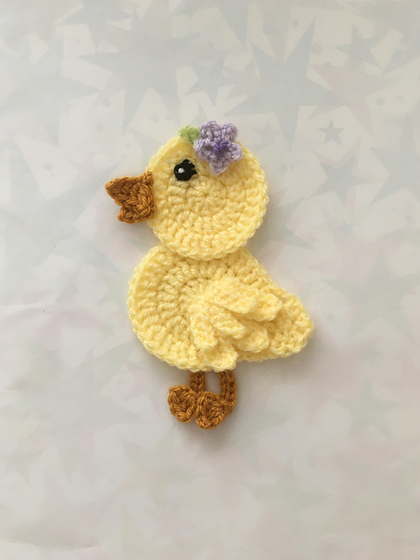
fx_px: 502
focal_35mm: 31
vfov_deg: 58.4
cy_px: 281
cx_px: 214
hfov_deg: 45.4
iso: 64
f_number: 2.2
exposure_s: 1/33
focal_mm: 4.15
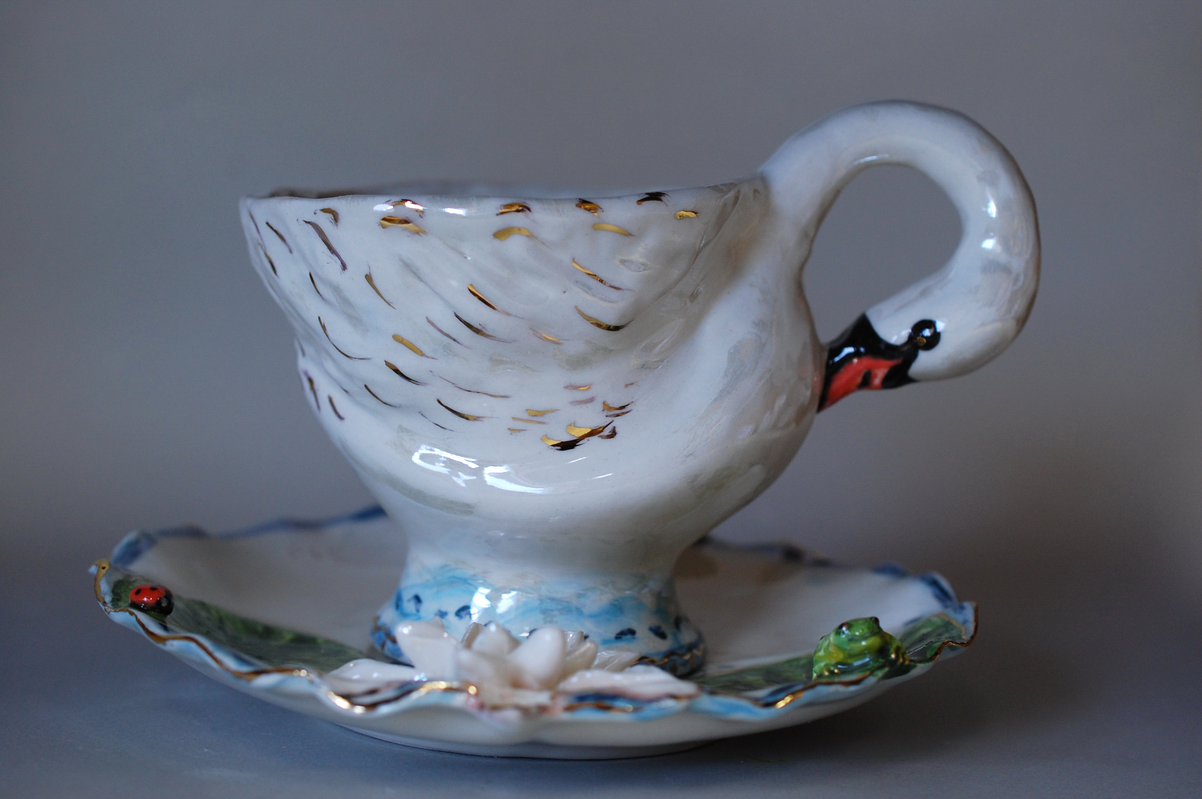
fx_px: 2002
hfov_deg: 33.4
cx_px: 601
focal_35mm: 60
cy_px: 400
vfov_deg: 22.6
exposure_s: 1/80
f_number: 4.5
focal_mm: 40
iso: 400
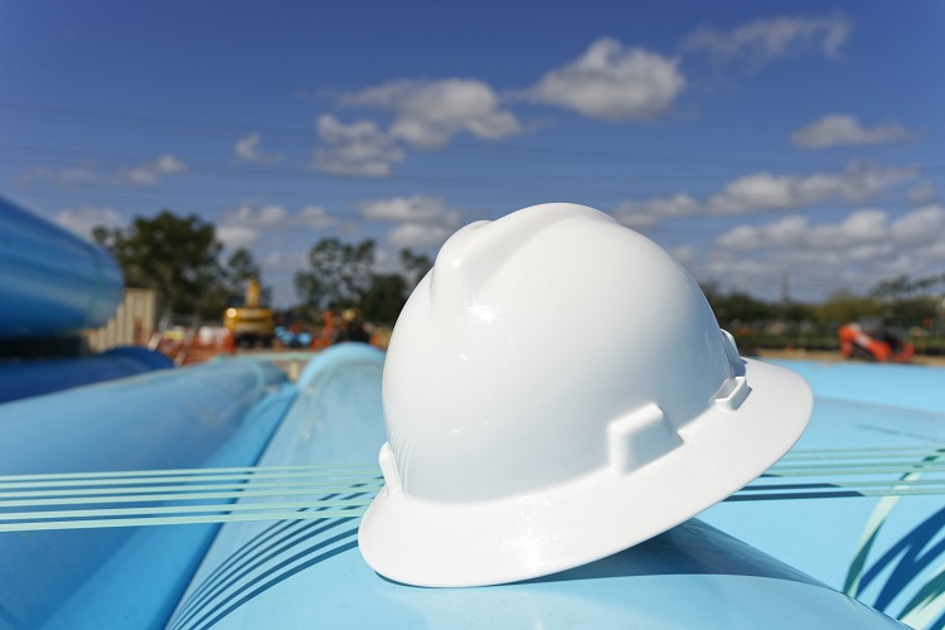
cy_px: 315
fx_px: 892
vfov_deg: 38.9
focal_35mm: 34
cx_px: 472
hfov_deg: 55.8
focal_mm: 34
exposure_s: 1/1600
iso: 125
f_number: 6.3
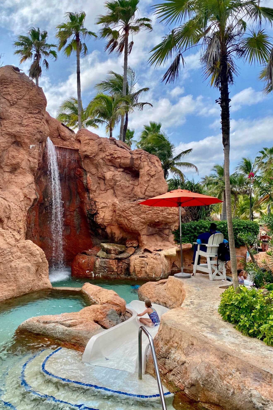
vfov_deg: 65.5
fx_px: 318
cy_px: 209
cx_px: 119
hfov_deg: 46.3
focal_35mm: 28
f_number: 1.8
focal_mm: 4.25
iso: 32
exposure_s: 1/2028
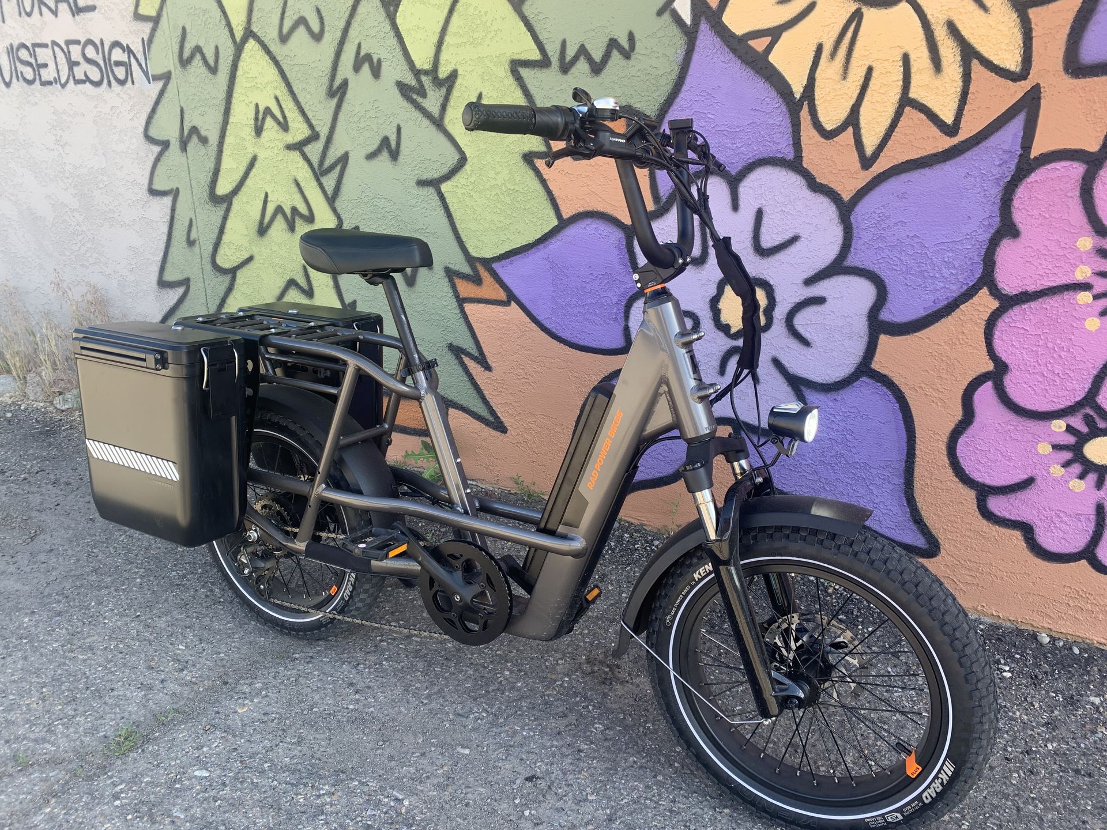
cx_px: 554
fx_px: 831
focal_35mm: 26
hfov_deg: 67.3
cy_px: 415
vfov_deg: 53.1
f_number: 1.8
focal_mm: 4.25
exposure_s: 1/156
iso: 25
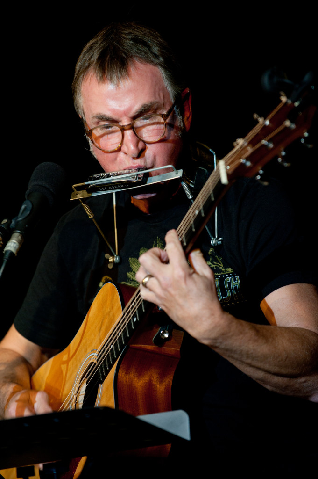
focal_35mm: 200
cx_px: 159
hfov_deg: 6.9
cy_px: 240
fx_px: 2654
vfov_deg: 10.3
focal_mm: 200
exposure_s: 1/160
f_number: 4
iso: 640
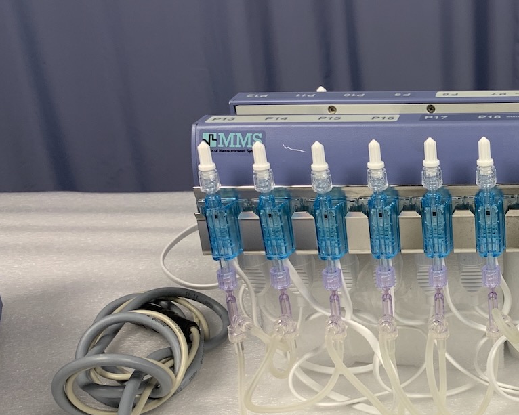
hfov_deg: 32.7
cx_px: 509
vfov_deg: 28.5
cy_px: 255
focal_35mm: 53
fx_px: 814
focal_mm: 4.25
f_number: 1.8
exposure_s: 1/121
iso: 100
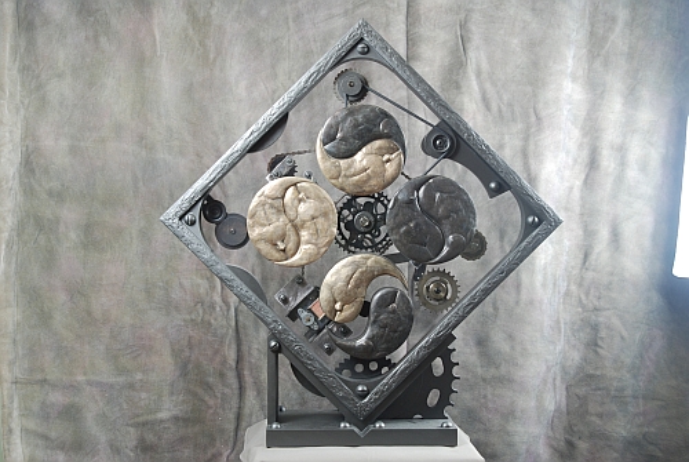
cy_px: 231
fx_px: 1093
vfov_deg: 23.9
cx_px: 344
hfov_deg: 35.0
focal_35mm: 57
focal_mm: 38
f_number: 8
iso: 100
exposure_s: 1/4
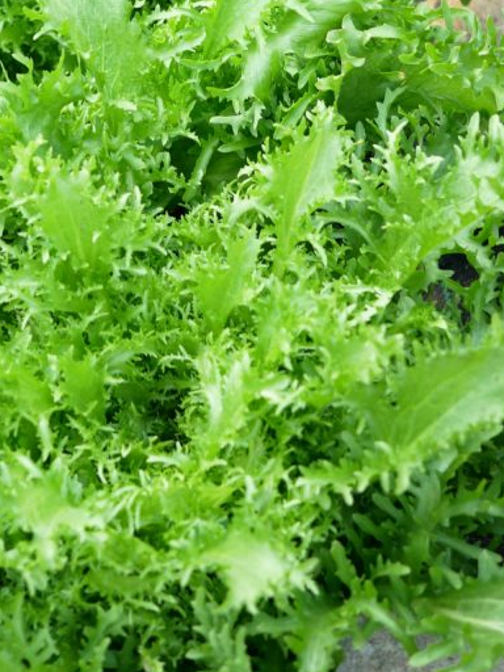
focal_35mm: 120
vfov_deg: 16.1
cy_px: 14
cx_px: 80
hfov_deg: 12.3
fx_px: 2330
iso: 200
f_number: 3.2
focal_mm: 30
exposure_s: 1/160
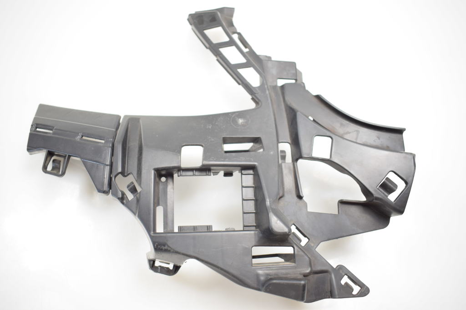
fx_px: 427
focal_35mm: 33
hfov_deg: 57.2
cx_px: 233
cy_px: 155
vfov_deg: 39.9
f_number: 3.8
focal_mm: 22
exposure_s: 1/30
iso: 220
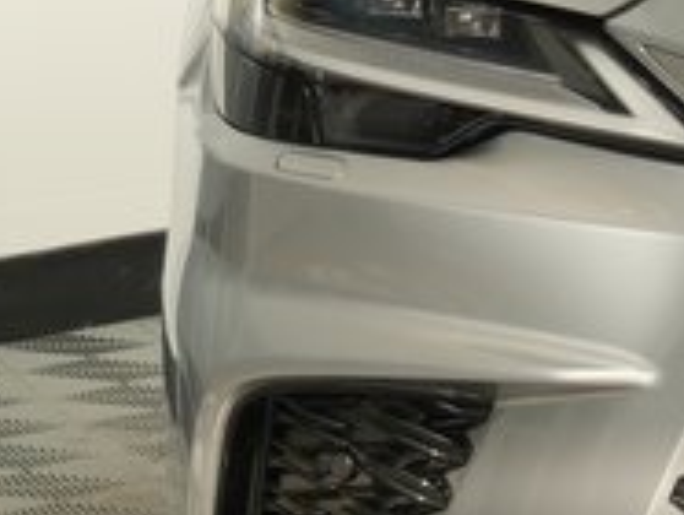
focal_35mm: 330
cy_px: 173
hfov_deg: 5.9
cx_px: 1214
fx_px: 6529
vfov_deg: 4.5
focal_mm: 30
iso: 250
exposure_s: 1/200
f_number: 4.9
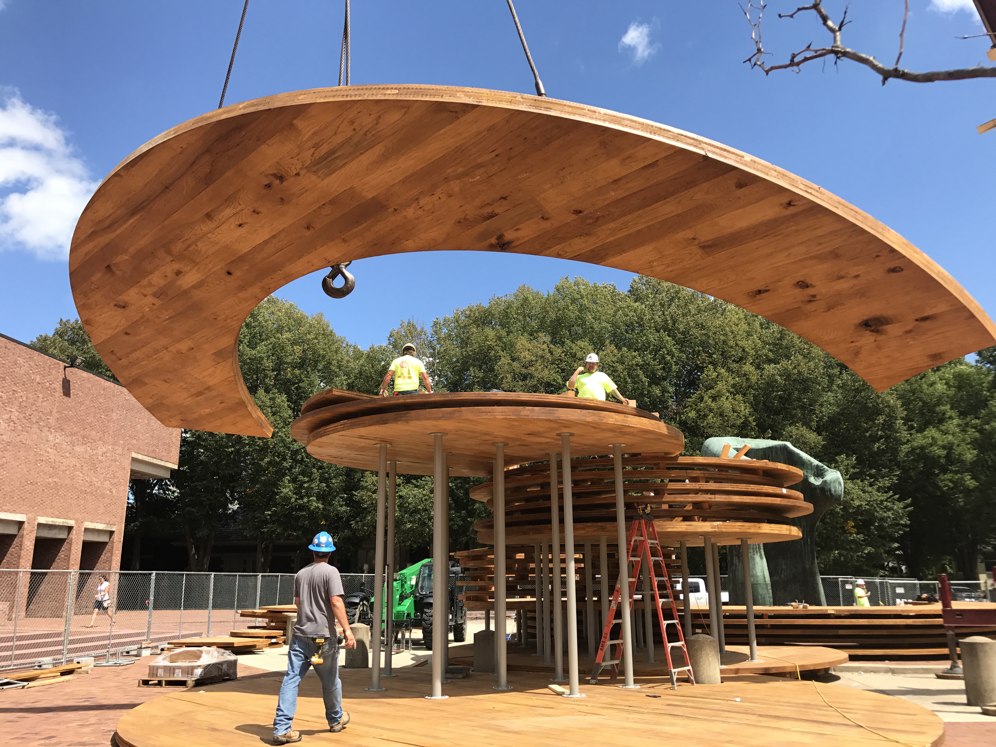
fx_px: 806
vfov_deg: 49.7
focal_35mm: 28
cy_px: 374
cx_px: 498
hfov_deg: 63.4
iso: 20
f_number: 1.8
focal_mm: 3.99
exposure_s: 1/1473
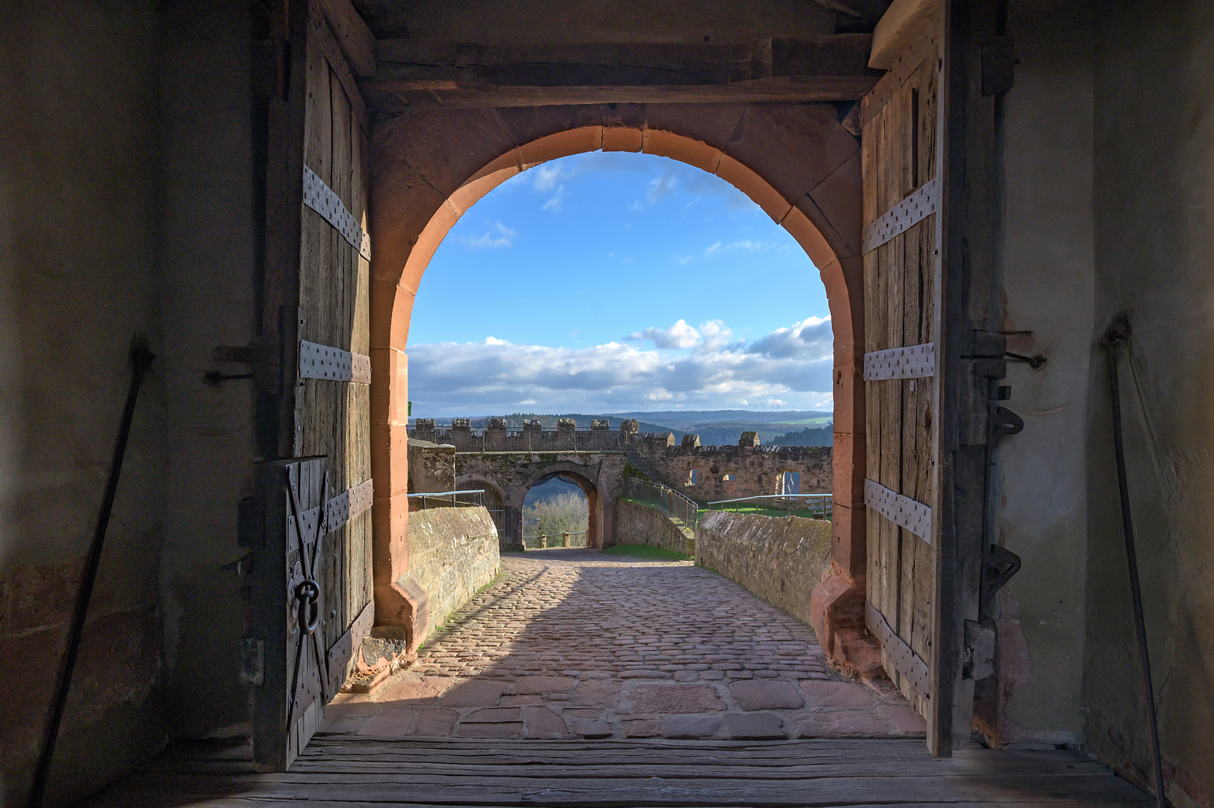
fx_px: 809
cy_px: 404
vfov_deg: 53.1
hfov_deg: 73.8
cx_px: 607
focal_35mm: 24
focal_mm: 24
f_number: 7.1
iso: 400
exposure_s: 1/400
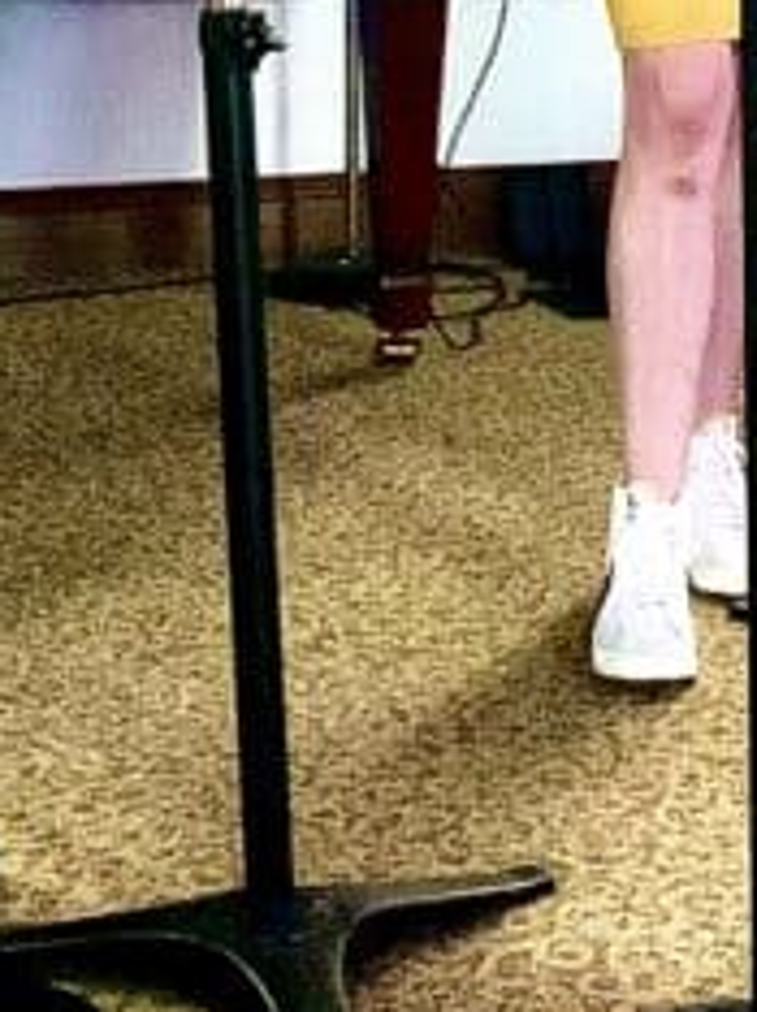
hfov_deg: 13.0
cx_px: 329
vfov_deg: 16.6
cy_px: -186
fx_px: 3330
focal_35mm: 114
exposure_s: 1/30
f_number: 1.8
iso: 800
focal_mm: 4.25
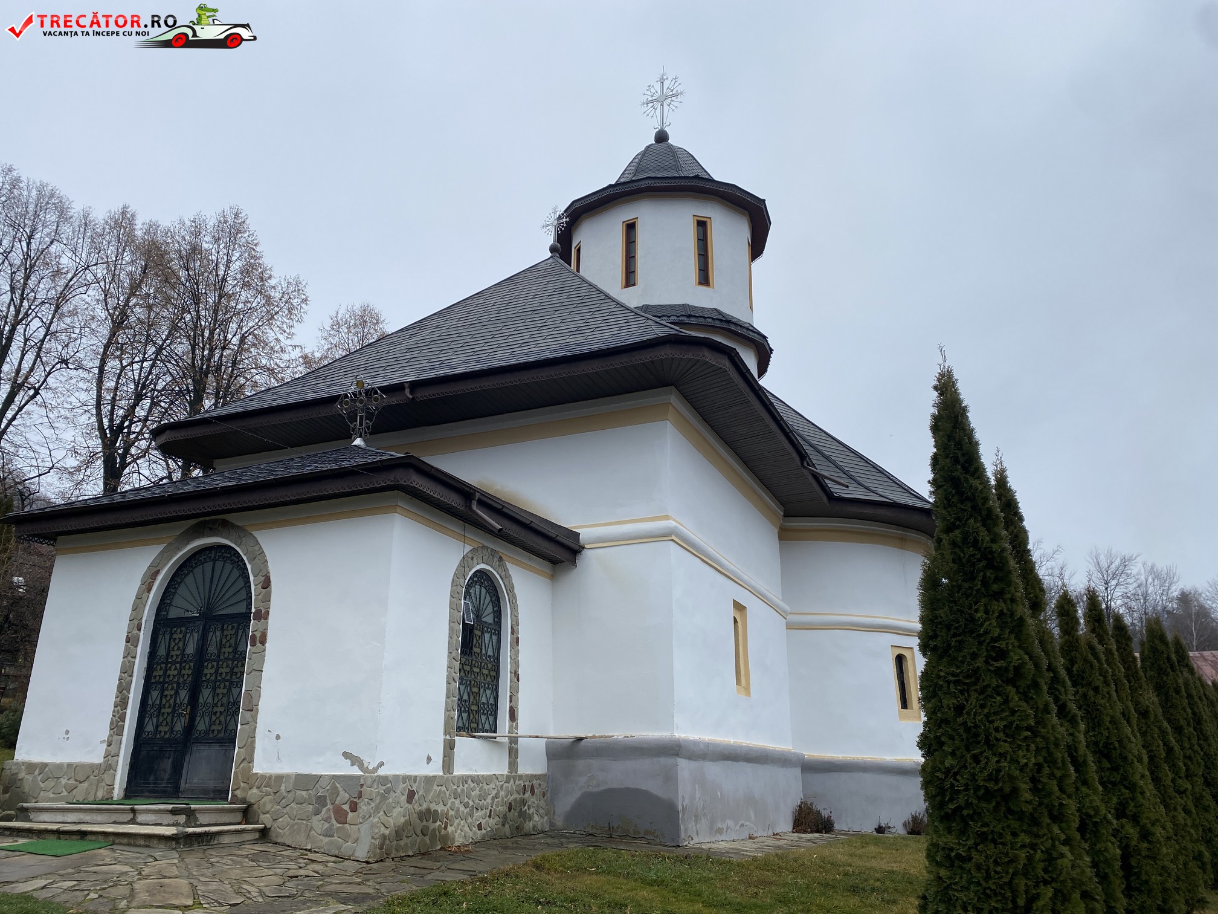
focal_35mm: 26
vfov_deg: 53.1
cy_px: 457
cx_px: 609
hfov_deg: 67.3
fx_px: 915
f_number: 1.8
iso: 32
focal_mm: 4.25
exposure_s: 1/998
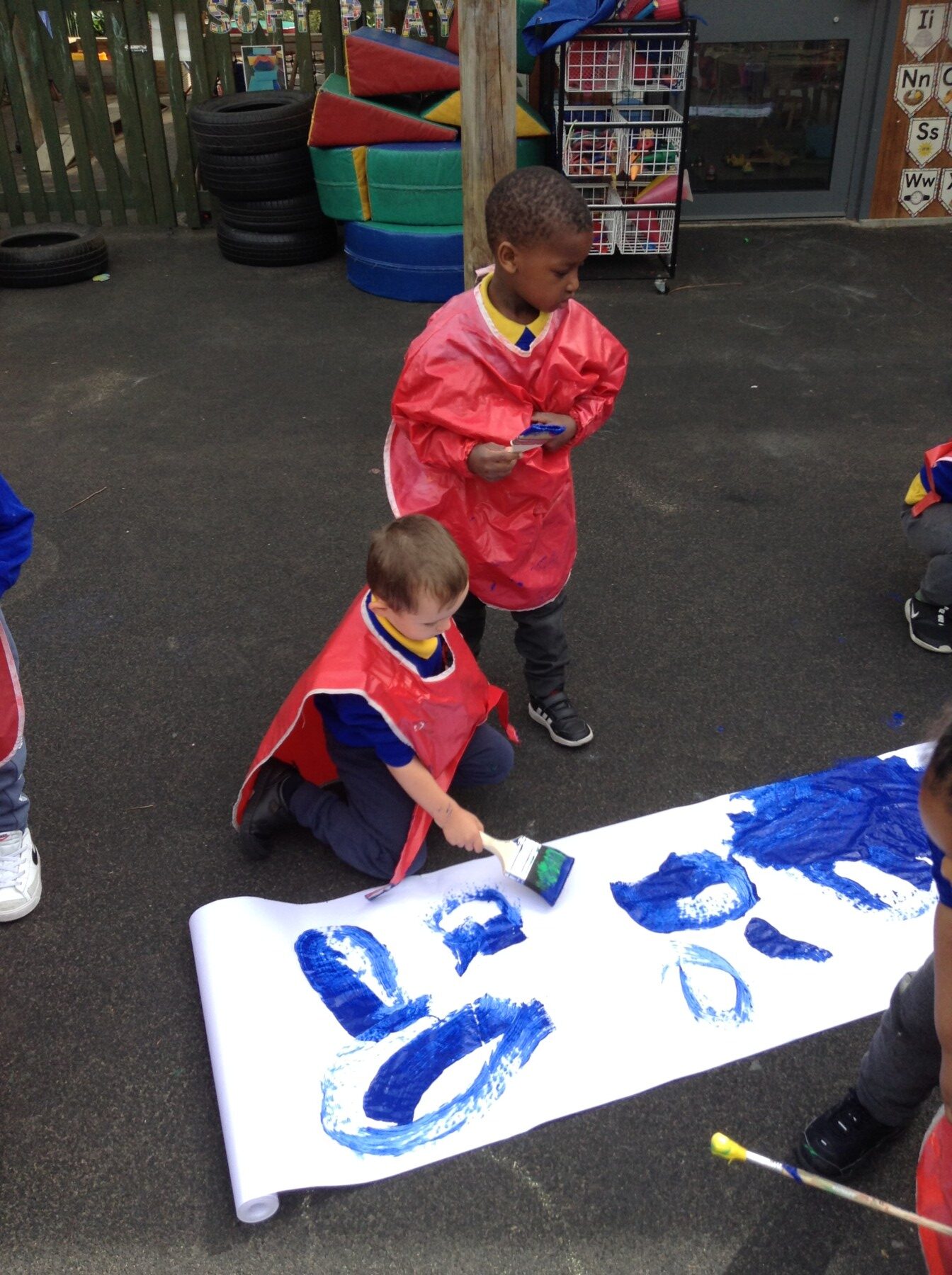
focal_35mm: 33
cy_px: 638
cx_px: 476
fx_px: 1214
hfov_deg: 42.8
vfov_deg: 55.4
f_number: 2.4
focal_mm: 3.3
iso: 25
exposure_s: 1/303
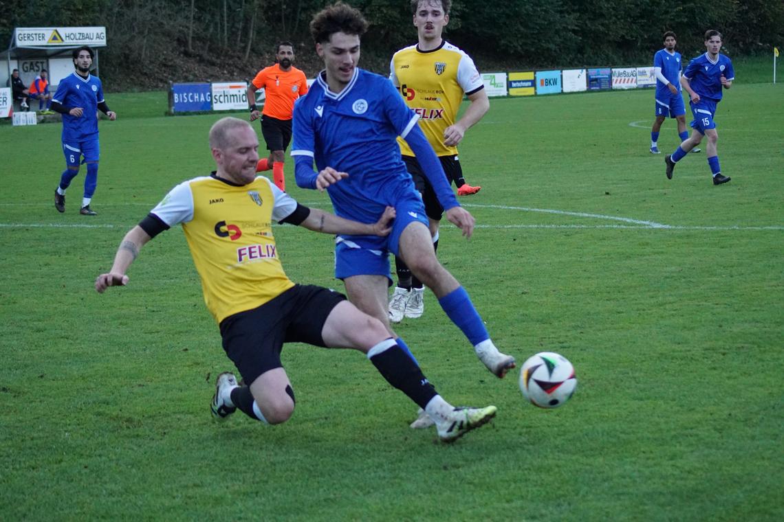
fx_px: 2450
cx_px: 392
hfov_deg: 18.2
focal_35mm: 112
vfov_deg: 12.2
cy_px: 261
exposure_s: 1/2000
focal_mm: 75
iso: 3200
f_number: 4.5
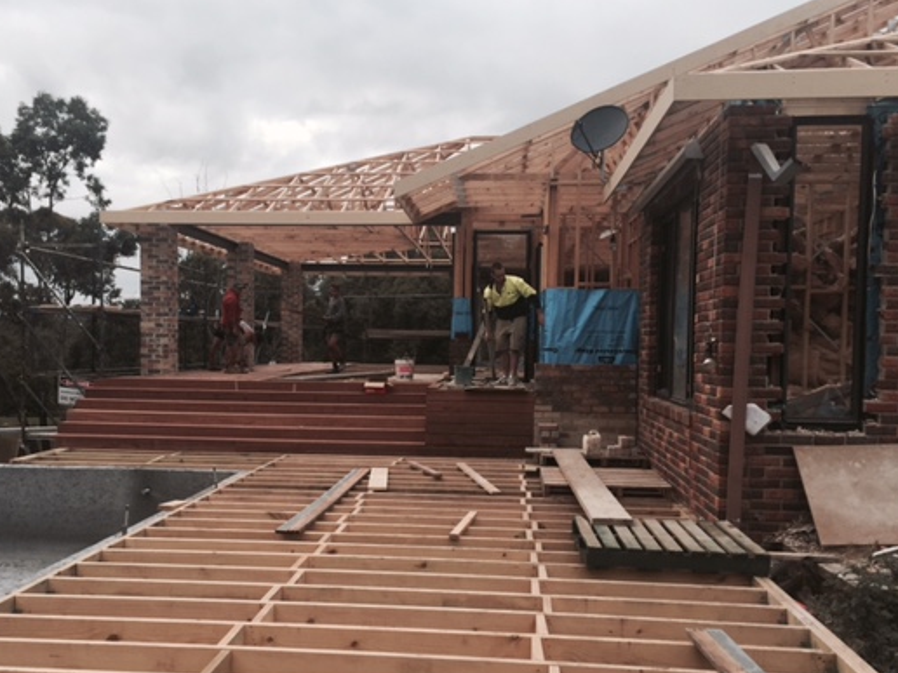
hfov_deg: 51.2
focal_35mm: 36
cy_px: 379
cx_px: 393
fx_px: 934
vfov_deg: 39.6
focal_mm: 4.15
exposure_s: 1/573
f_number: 2.2
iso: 32
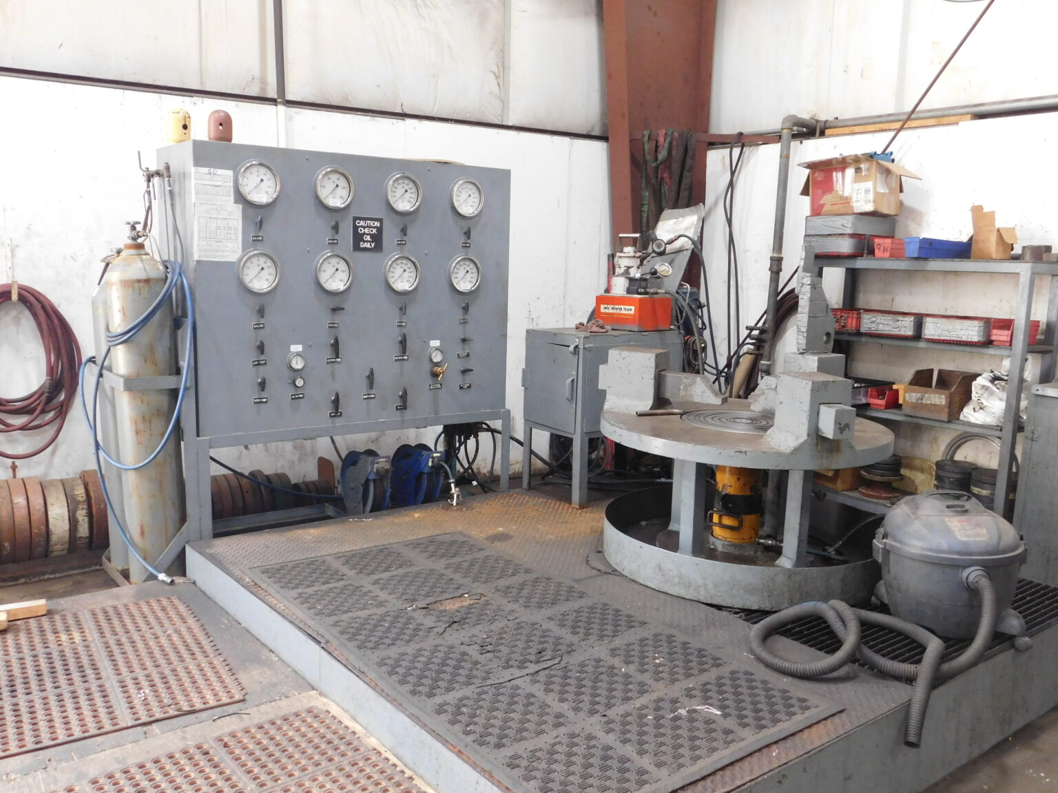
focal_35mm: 30
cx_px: 529
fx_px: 917
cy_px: 396
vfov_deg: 46.8
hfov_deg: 60.0
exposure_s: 1/30
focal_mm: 5.3
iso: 320
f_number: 3.2
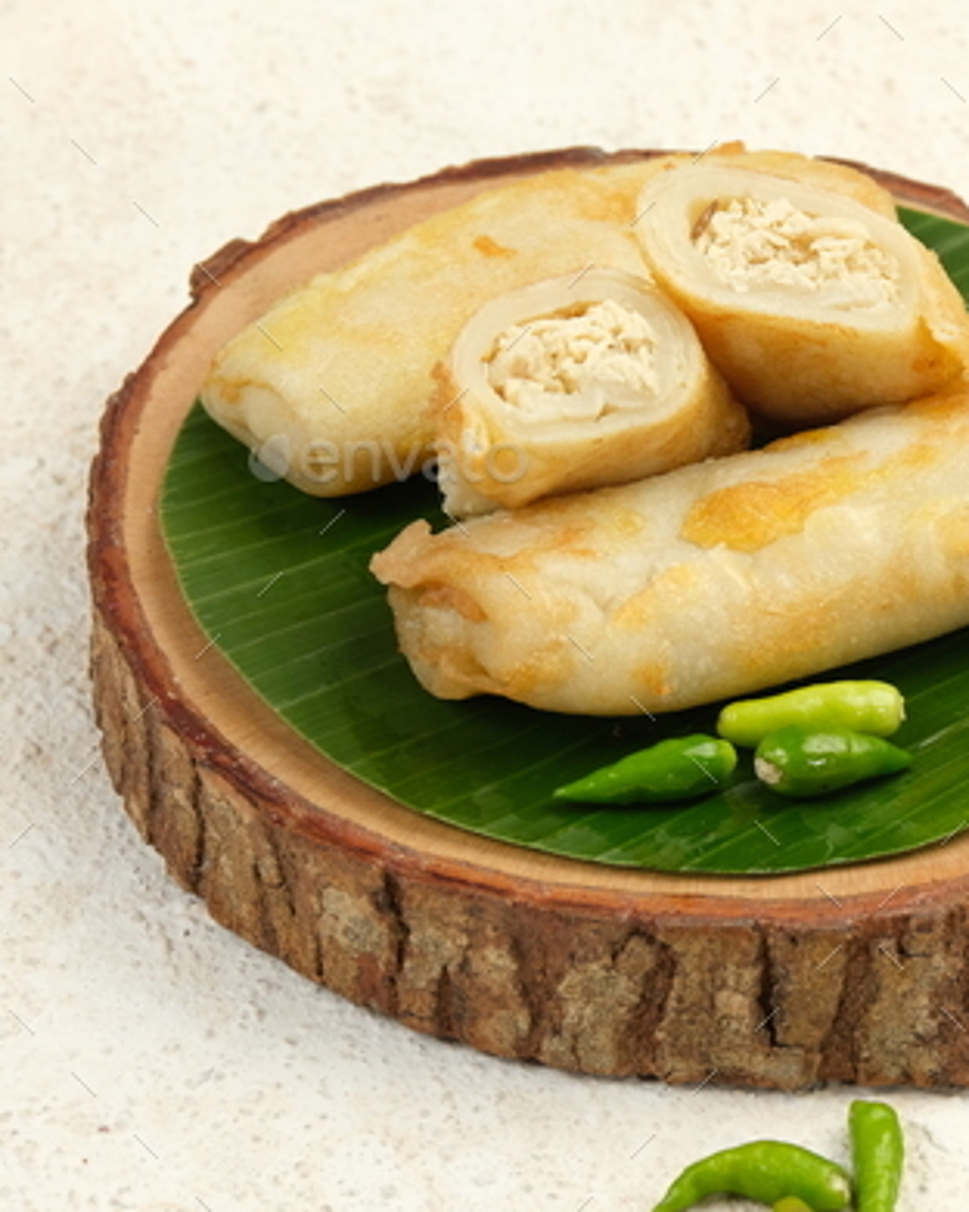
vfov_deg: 7.8
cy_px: 604
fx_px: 8855
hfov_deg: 6.3
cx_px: 845
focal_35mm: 247
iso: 160
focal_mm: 115.9
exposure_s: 1/125
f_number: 10
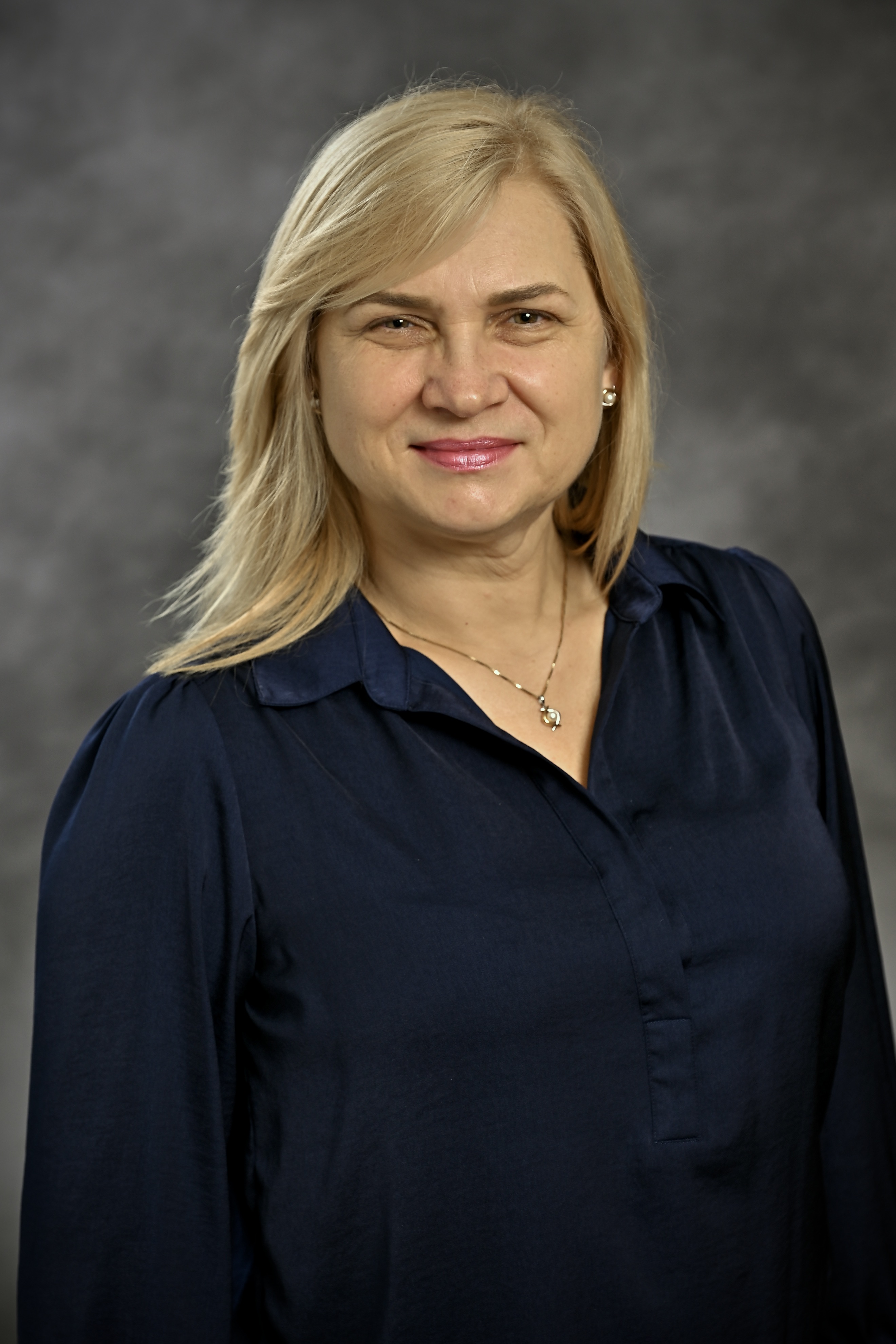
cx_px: 448
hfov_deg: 14.9
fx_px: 3434
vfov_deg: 22.1
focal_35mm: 92
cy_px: 672
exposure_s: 1/125
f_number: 5.6
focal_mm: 92
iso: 125
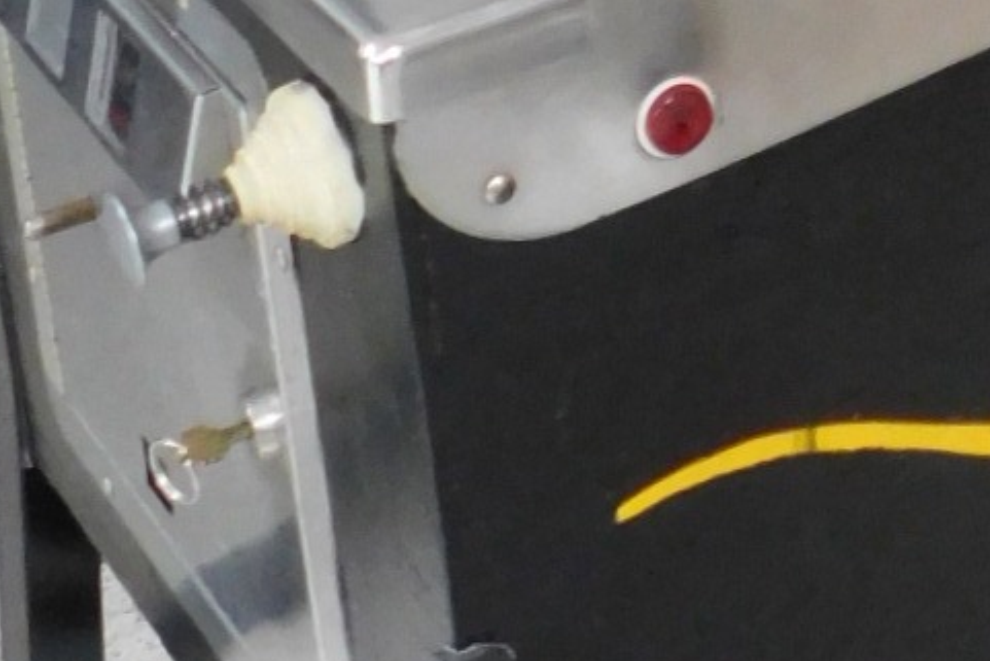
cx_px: 1498
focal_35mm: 113
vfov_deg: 11.2
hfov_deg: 16.4
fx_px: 3108
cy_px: -595
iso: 400
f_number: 3
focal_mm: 4
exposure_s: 1/20
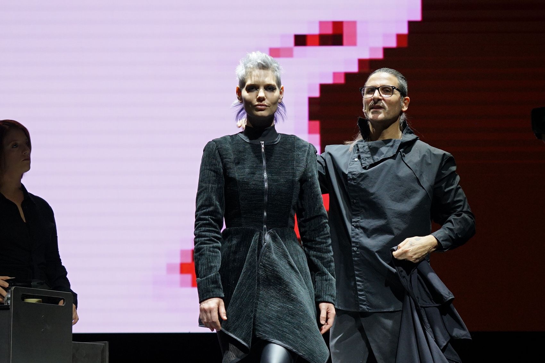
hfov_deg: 17.9
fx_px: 1726
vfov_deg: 12.0
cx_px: 272
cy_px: 182
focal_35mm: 114
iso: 1000
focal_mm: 76
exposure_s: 1/125
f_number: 5
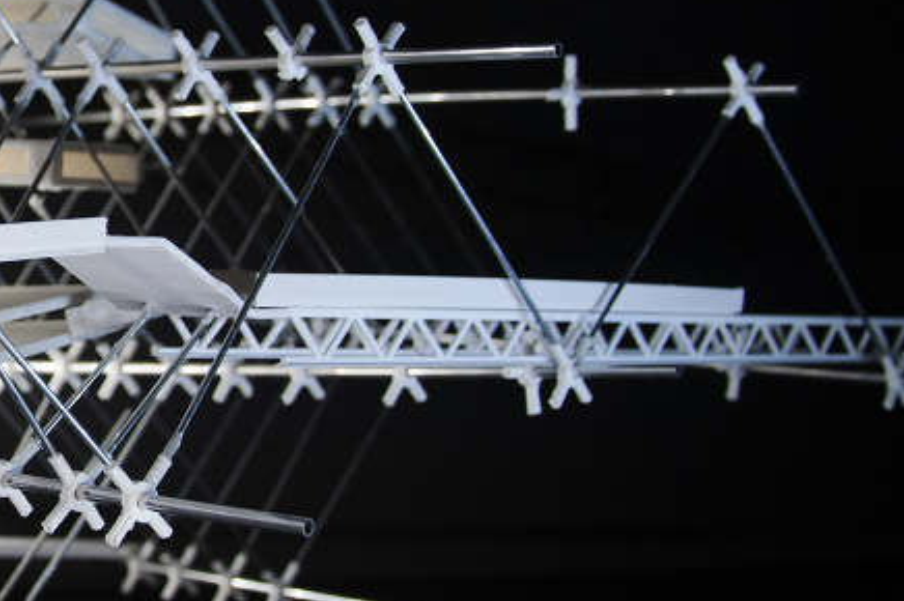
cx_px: -224
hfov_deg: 22.3
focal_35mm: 83
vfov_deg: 16.4
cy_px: 180
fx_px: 2083
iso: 560
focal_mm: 18
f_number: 3.5
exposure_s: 1/30
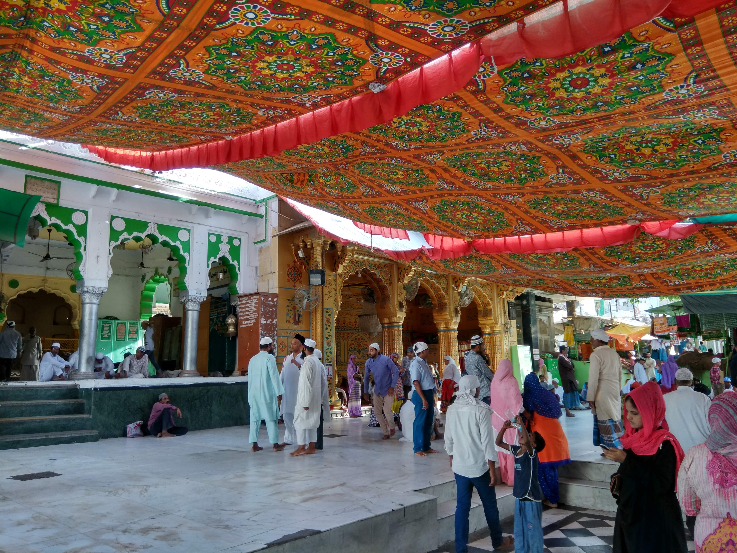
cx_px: 368
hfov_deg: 79.0
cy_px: 276
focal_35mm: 21
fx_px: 447
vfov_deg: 63.4
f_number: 2
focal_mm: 3.57
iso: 200
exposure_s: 1/100
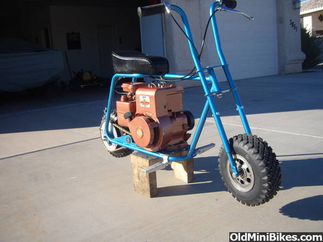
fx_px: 327
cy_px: 121
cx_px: 162
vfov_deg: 40.7
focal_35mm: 35
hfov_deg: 52.6
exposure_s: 1/180
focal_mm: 7.4
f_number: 7.1
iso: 80
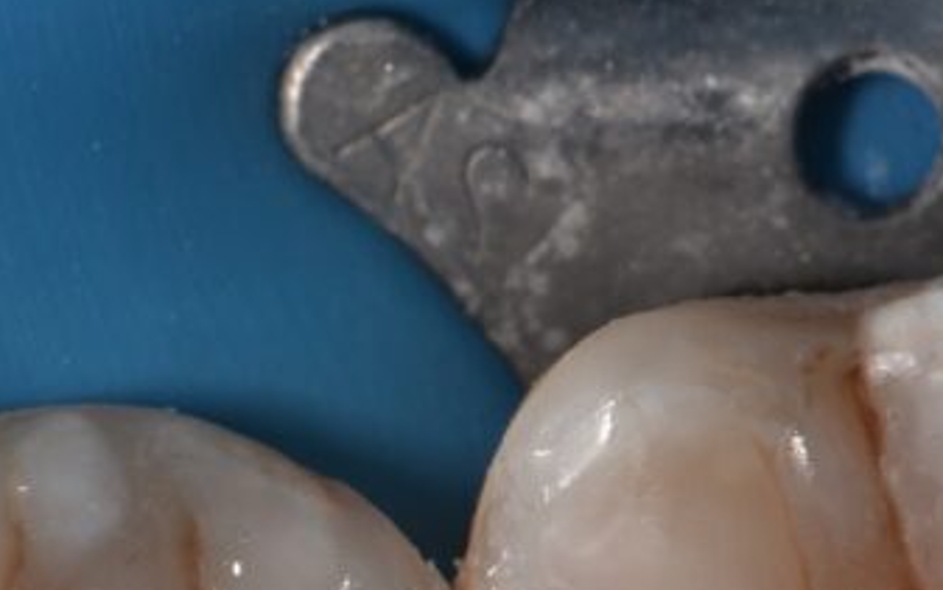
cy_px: 698
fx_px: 9359
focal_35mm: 364
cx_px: 171
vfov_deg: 3.6
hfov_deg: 5.8
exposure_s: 1/160
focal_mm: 105
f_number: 32
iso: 200
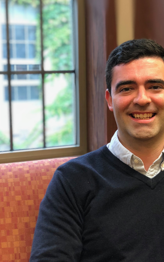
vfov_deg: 26.1
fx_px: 565
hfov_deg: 16.3
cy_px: 144
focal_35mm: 79
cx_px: 140
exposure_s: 1/30
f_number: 2.4
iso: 160
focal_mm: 6
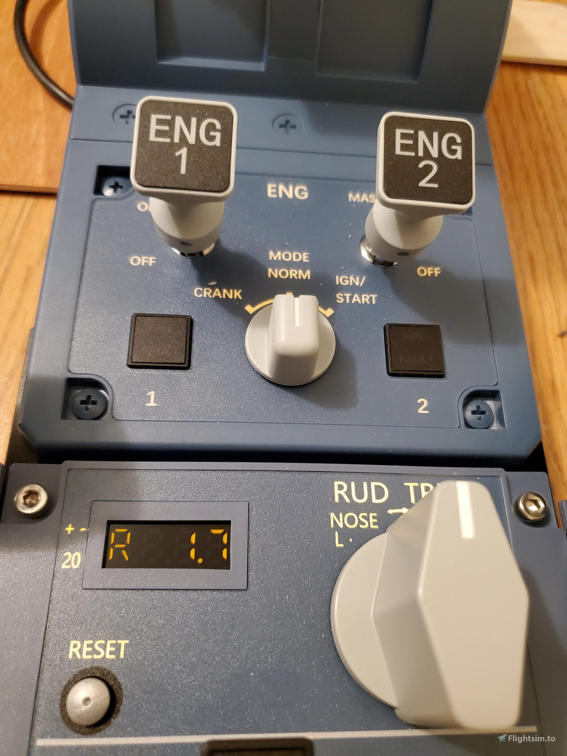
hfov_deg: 53.1
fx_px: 568
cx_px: 284
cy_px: 378
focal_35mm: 26
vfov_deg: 67.3
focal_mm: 4.3
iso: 640
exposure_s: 1/40
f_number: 1.5
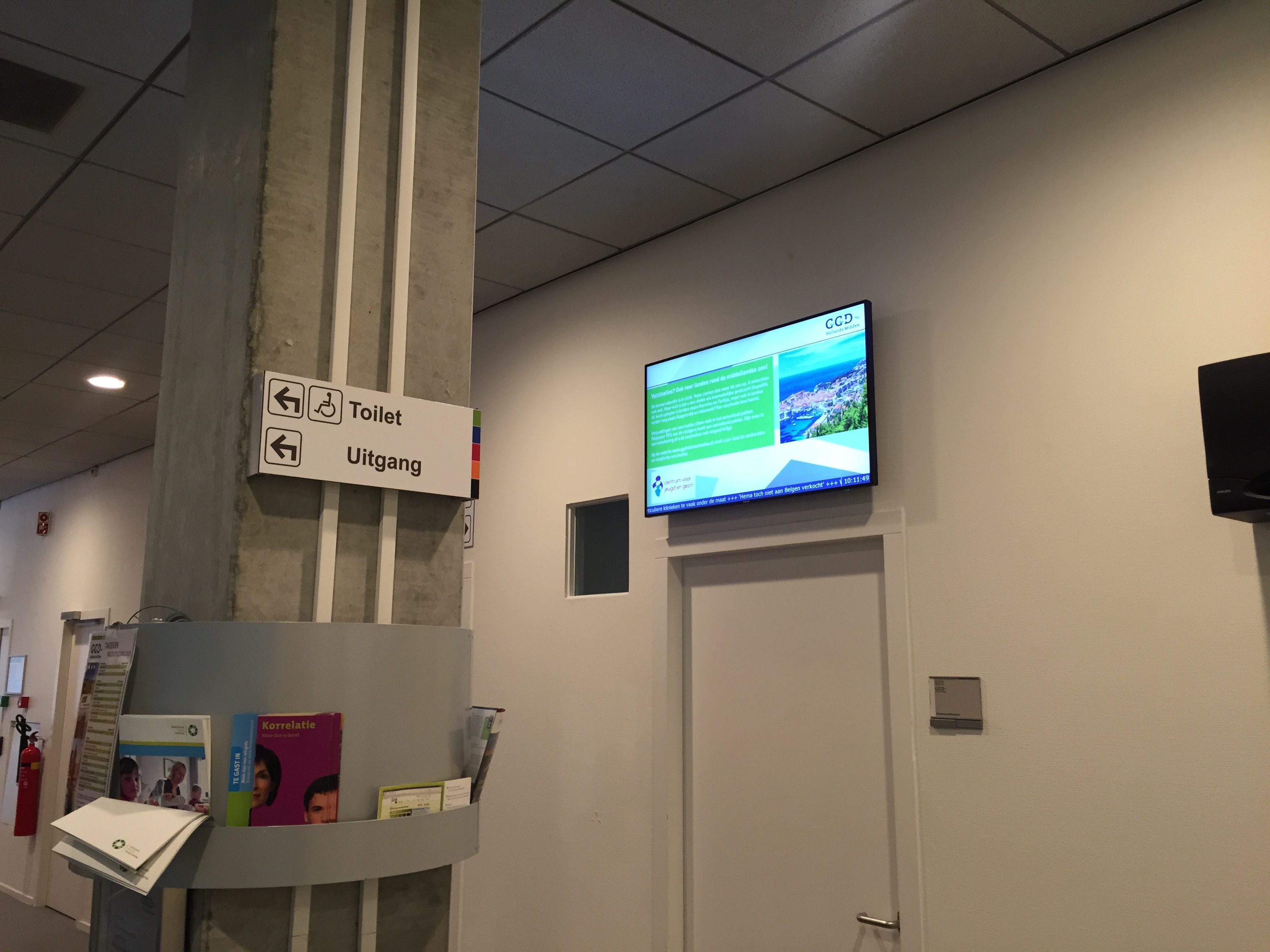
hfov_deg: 61.7
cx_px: 635
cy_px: 476
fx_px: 1064
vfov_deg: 48.2
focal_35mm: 29
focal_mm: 4.15
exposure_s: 1/33
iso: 100
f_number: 2.2
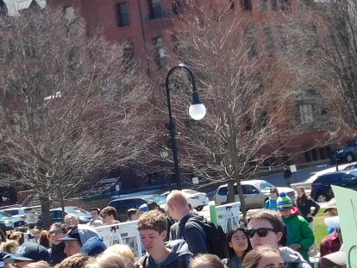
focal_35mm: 139
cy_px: 222
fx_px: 1434
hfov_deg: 14.2
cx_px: 141
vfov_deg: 10.6
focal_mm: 6.3
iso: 125
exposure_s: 1/640
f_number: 3.5
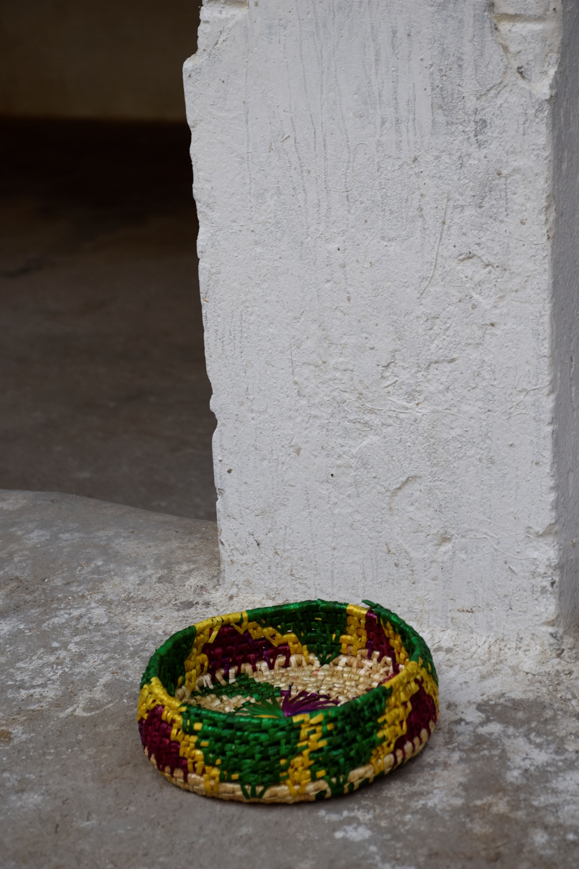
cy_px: 434
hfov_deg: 16.3
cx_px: 290
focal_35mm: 84
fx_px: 2026
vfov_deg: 24.2
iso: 400
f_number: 8
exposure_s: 1/250
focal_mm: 56
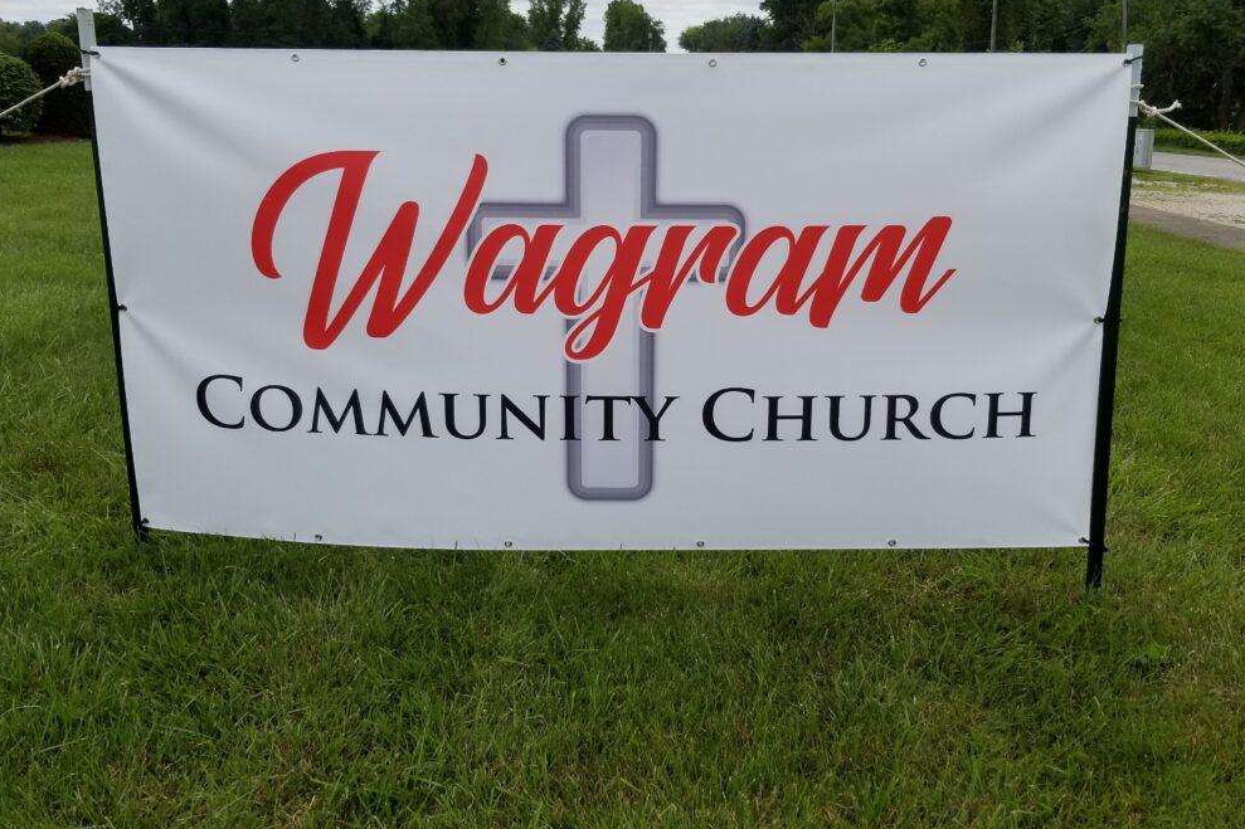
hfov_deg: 65.5
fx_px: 968
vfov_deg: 46.3
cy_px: 370
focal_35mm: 28
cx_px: 609
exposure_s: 1/2740
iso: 50
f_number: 1.7
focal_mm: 4.25
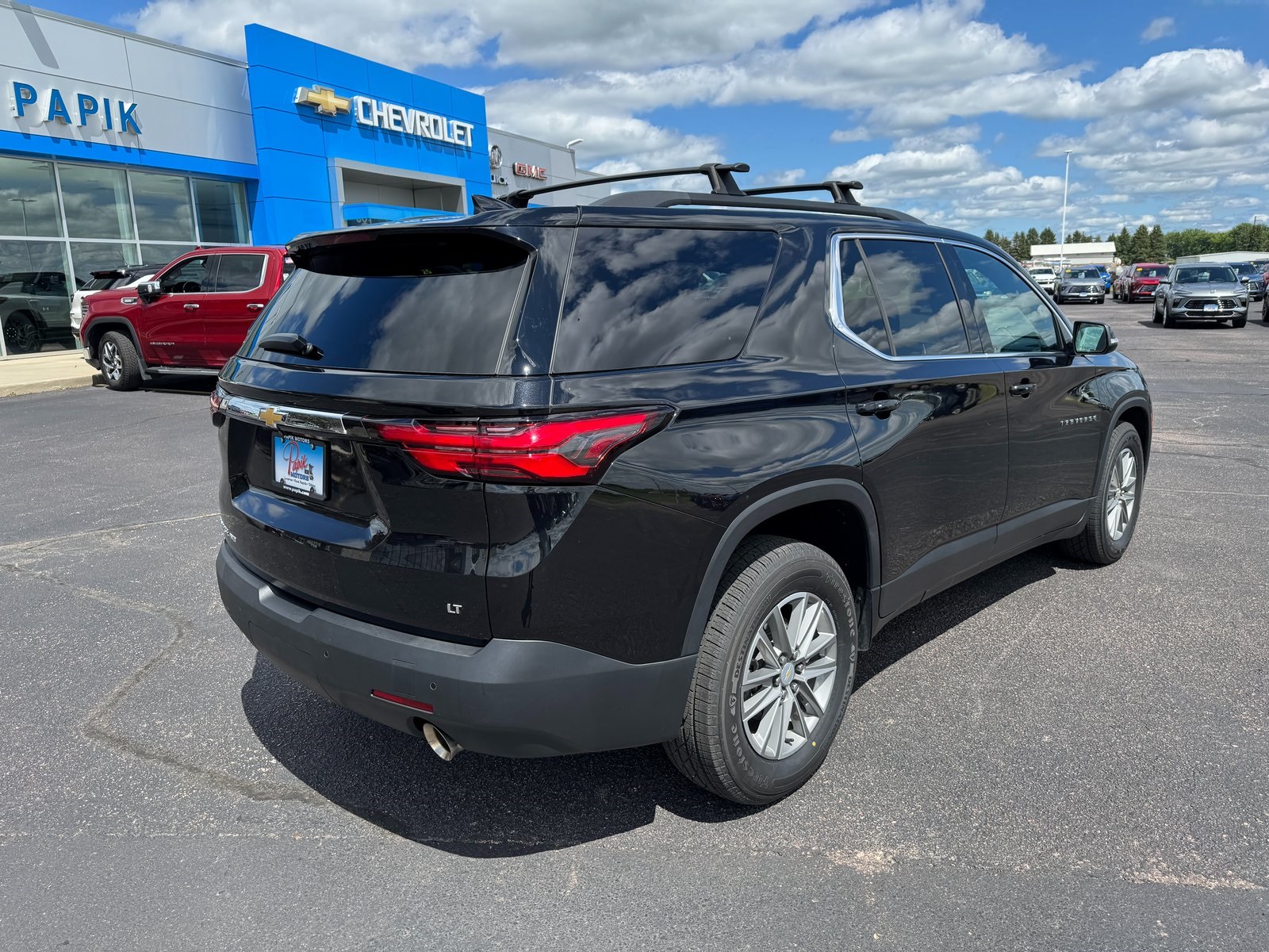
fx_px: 880
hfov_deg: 71.6
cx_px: 634
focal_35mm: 24
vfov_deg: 56.8
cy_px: 476
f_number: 1.78
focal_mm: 6.76
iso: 80
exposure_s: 1/2506
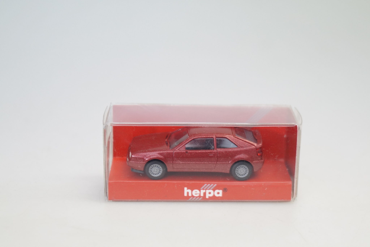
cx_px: 185
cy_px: 124
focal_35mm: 82
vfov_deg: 16.6
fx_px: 848
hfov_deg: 24.6
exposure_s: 1/160
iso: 1250
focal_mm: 55
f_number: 5.6
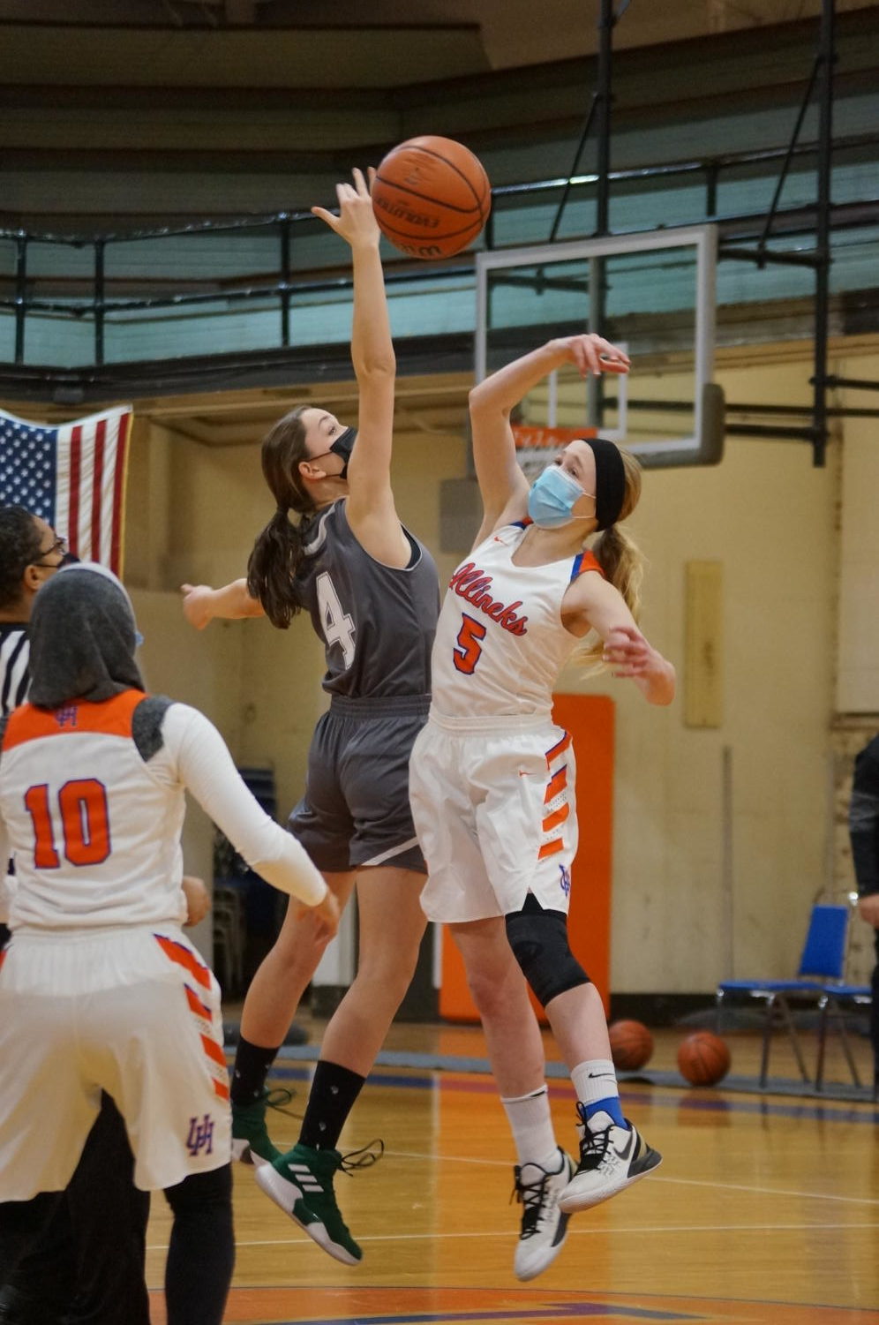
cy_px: 662
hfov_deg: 8.7
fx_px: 5787
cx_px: 440
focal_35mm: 158
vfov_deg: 13.1
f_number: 4.5
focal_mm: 105
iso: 2000
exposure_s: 1/200
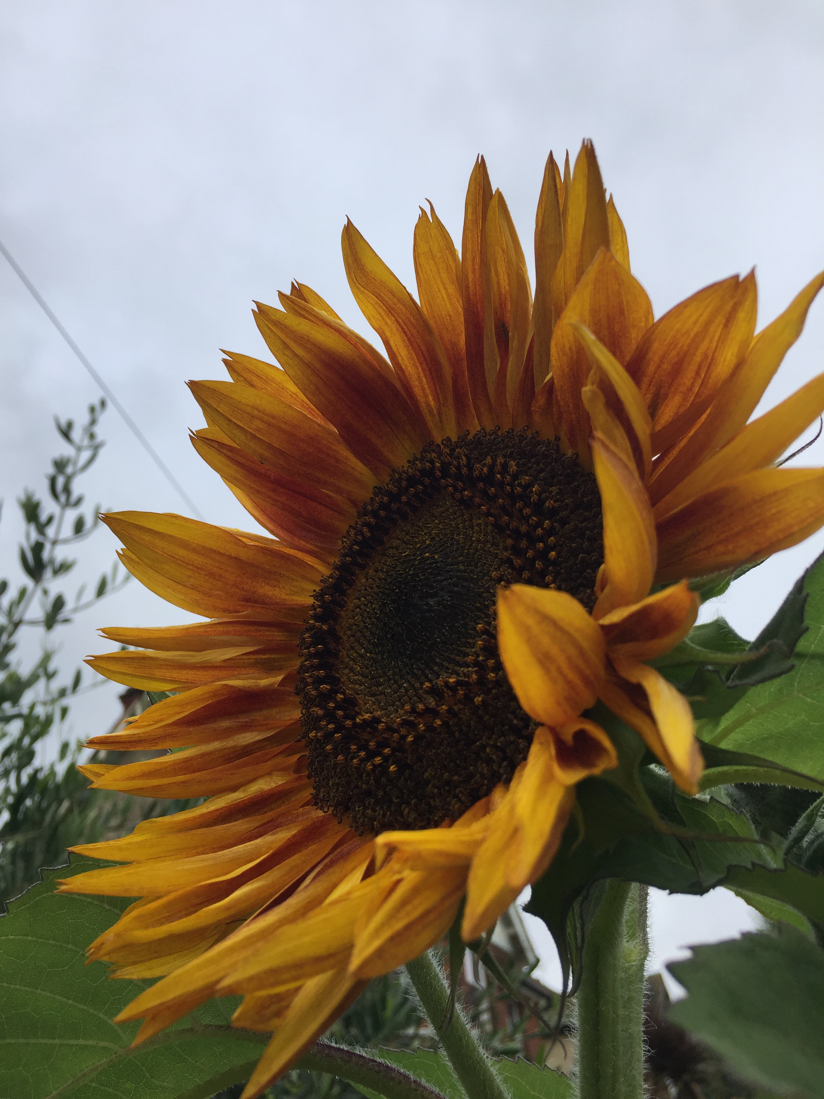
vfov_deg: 61.7
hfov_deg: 48.2
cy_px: 550
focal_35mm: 29
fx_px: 920
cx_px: 412
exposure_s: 1/1163
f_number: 2.2
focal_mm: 4.15
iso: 32
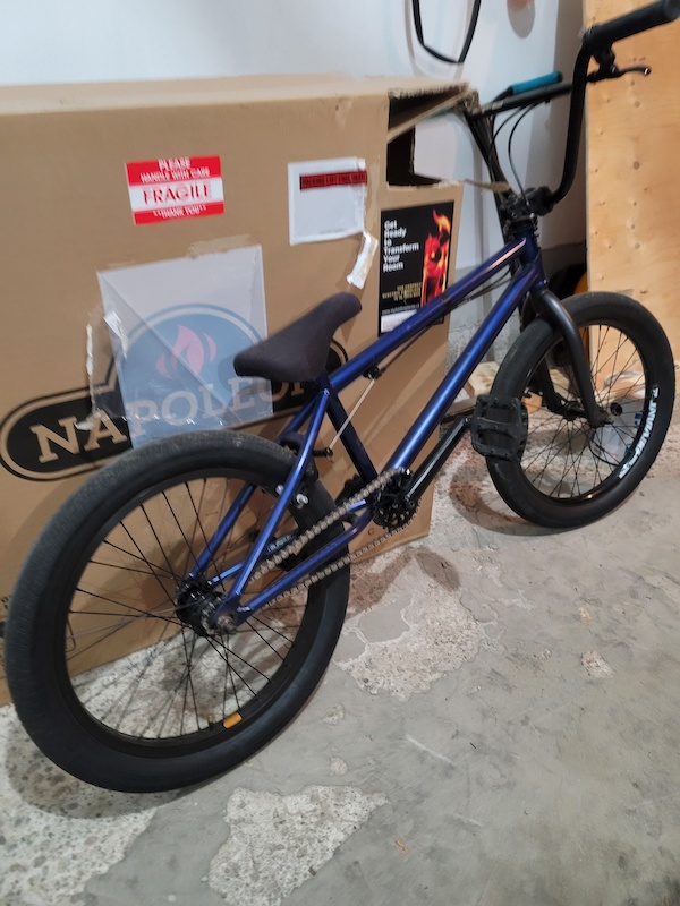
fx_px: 655
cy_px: 453
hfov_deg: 54.9
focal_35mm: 25
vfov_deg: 69.4
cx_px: 340
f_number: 1.8
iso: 800
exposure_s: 1/24
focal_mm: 7
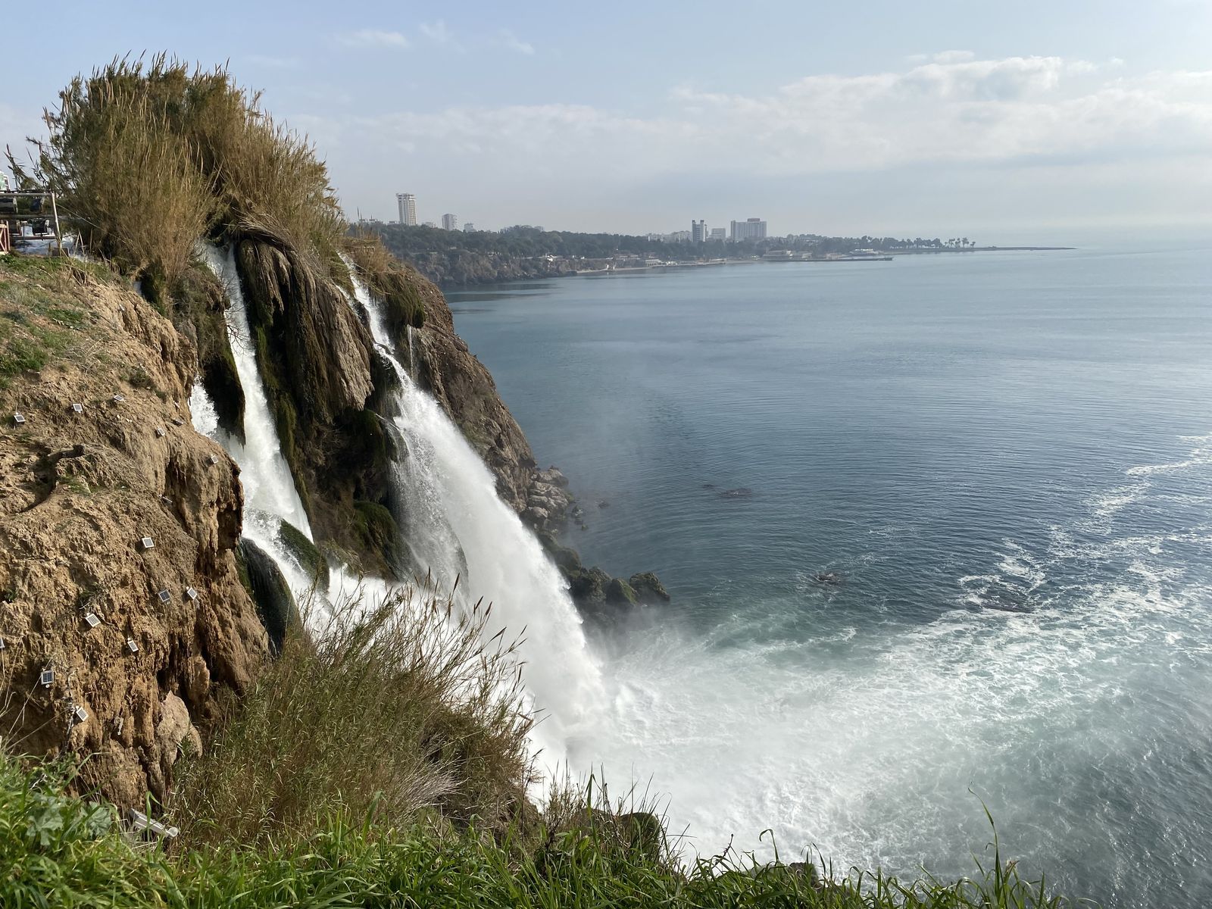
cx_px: 606
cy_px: 454
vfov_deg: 53.1
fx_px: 910
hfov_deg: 67.3
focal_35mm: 26
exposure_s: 1/6410
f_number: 1.8
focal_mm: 4.25
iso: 32
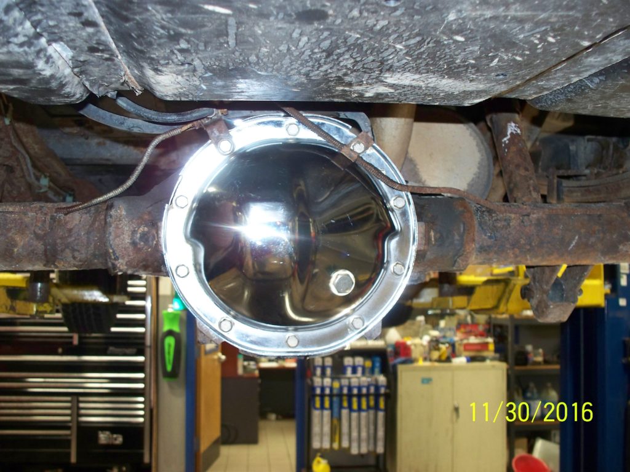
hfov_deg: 51.4
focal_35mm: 36
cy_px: 236
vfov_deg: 39.7
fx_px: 655
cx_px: 315
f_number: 2.8
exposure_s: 1/30
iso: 200
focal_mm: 7.54
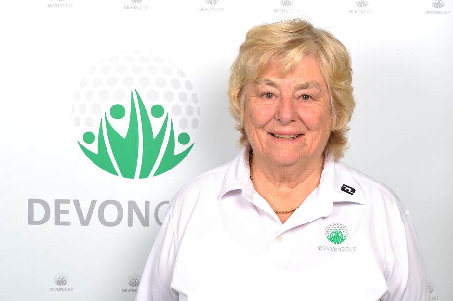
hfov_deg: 30.5
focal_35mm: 66
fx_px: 830
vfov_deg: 20.6
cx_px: 226
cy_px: 150
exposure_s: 1/125
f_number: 8
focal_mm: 66
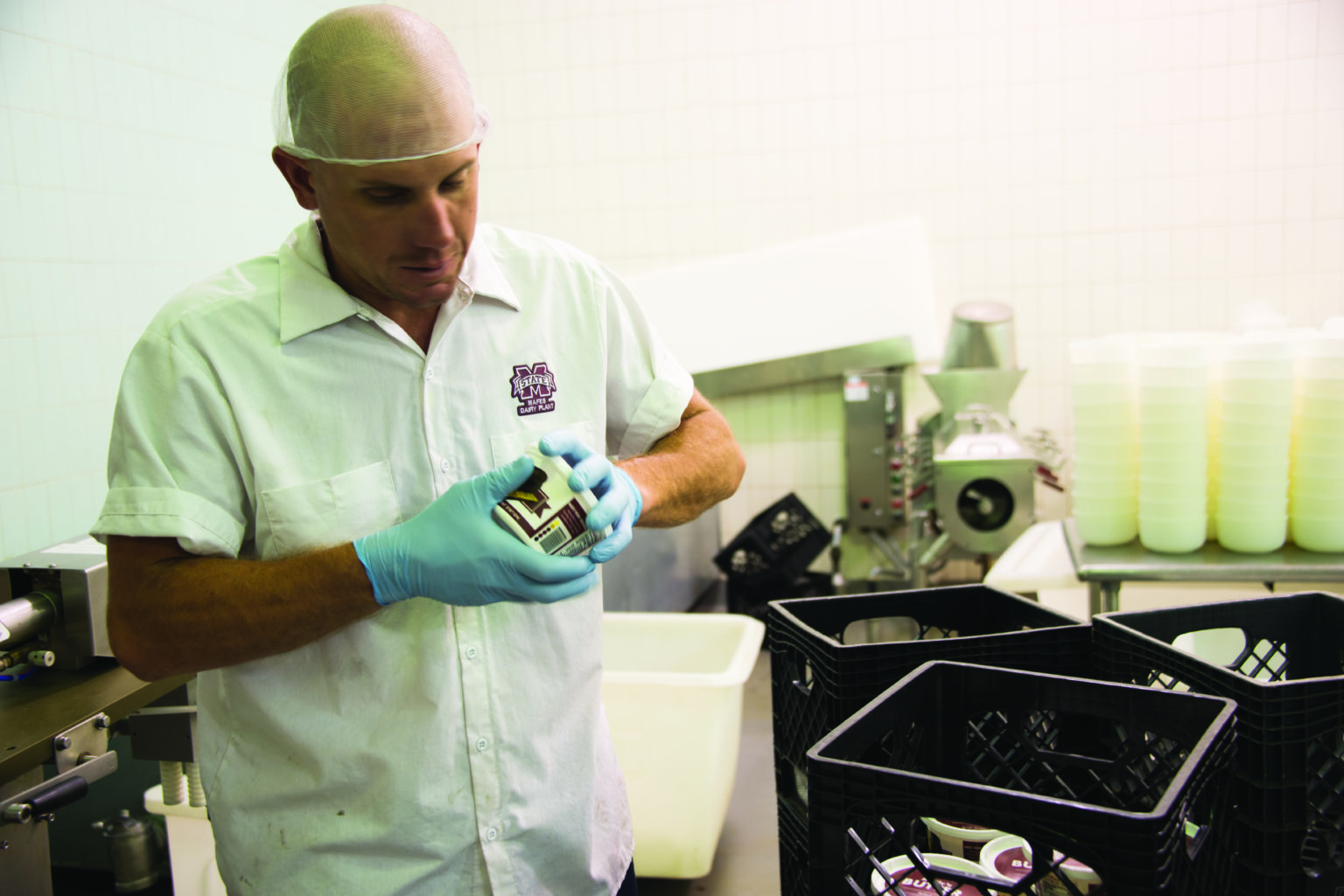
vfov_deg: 31.9
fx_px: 1568
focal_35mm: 42
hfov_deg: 46.4
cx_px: 672
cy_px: 448
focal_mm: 42
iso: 560
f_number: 4
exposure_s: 1/50
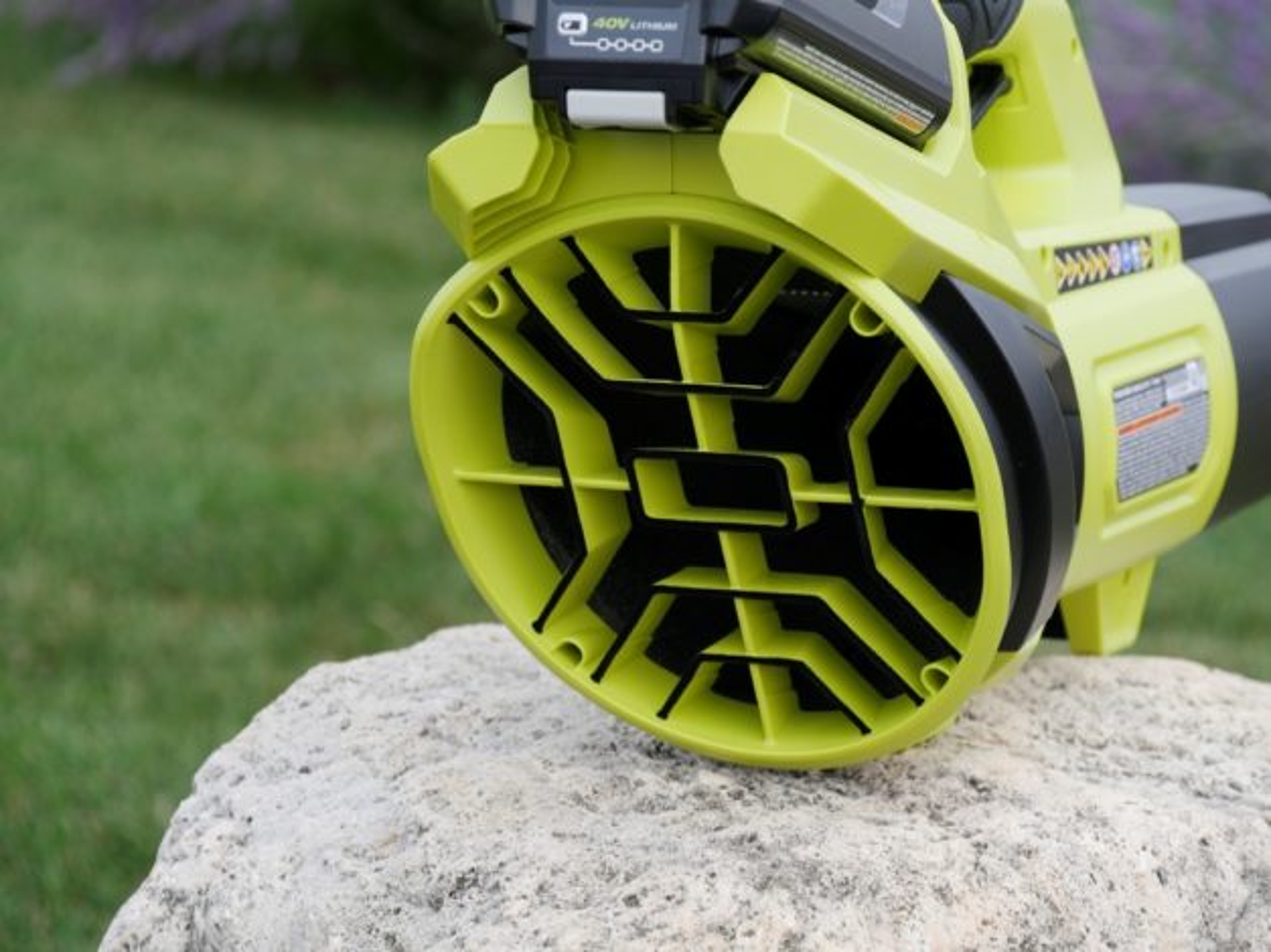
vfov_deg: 9.2
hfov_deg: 12.2
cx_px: 636
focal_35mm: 162
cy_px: 476
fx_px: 5947
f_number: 5.4
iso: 200
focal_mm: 81
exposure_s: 1/320
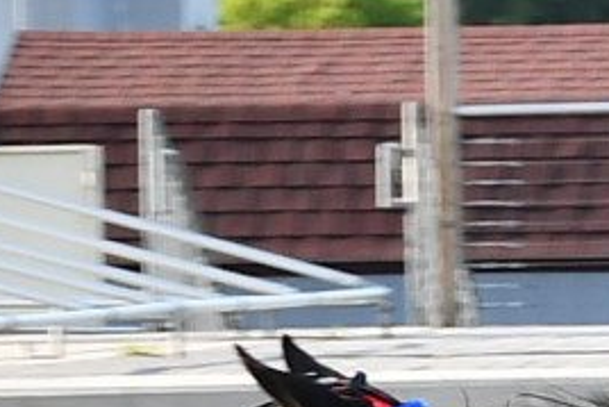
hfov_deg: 5.1
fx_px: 6770
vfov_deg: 3.4
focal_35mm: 400
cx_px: -270
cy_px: 990
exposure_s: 1/500
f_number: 5.6
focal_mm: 45
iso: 160
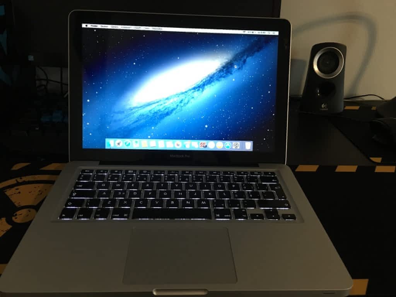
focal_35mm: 29
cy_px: 148
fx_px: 332
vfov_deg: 48.2
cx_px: 198
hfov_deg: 61.7
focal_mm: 4.15
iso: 200
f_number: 2.2
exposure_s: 1/17
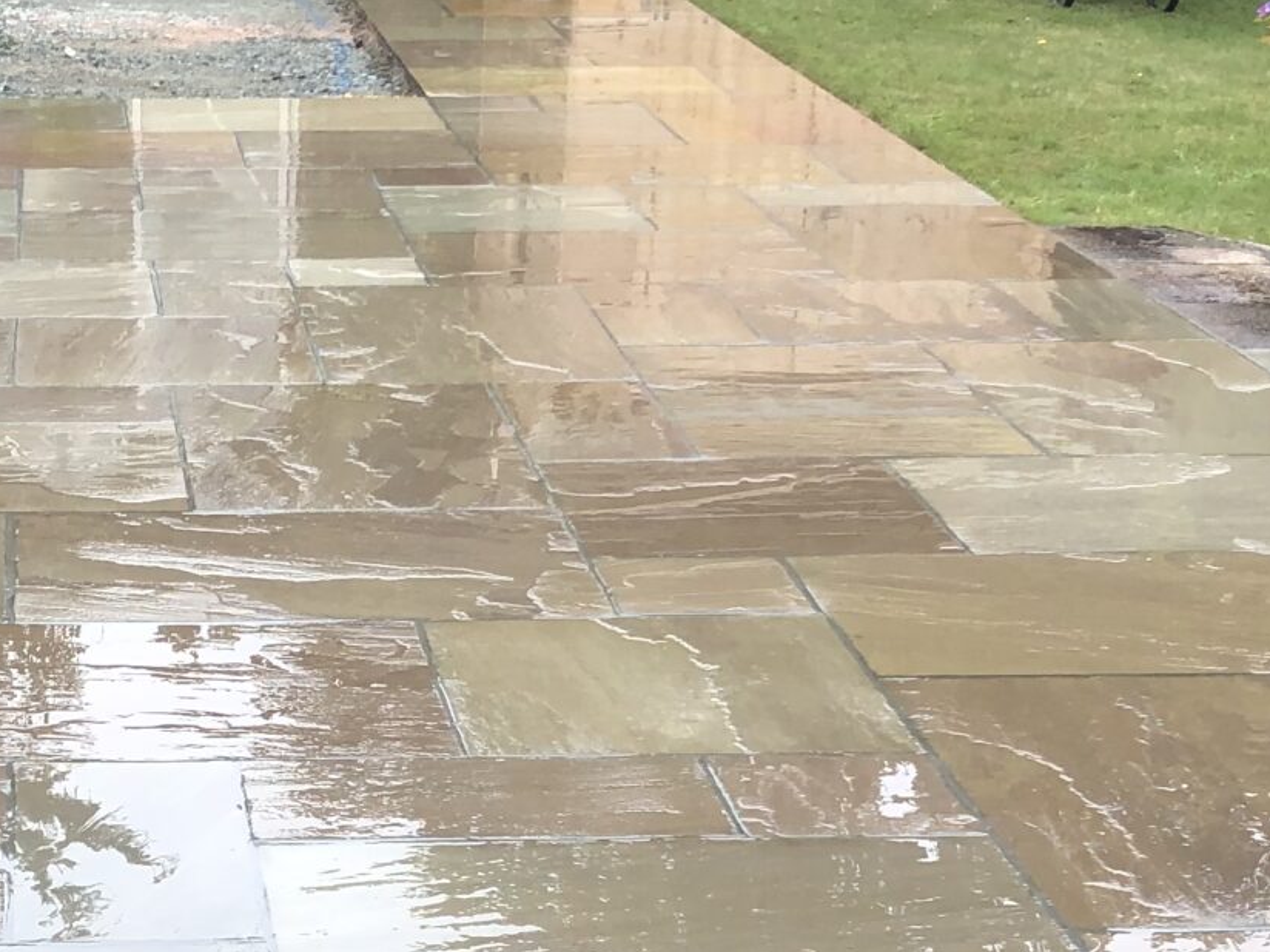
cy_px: 860
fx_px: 3192
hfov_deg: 22.0
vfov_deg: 16.7
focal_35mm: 87
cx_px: 143
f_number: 1.8
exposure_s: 1/571
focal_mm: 3.99
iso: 20
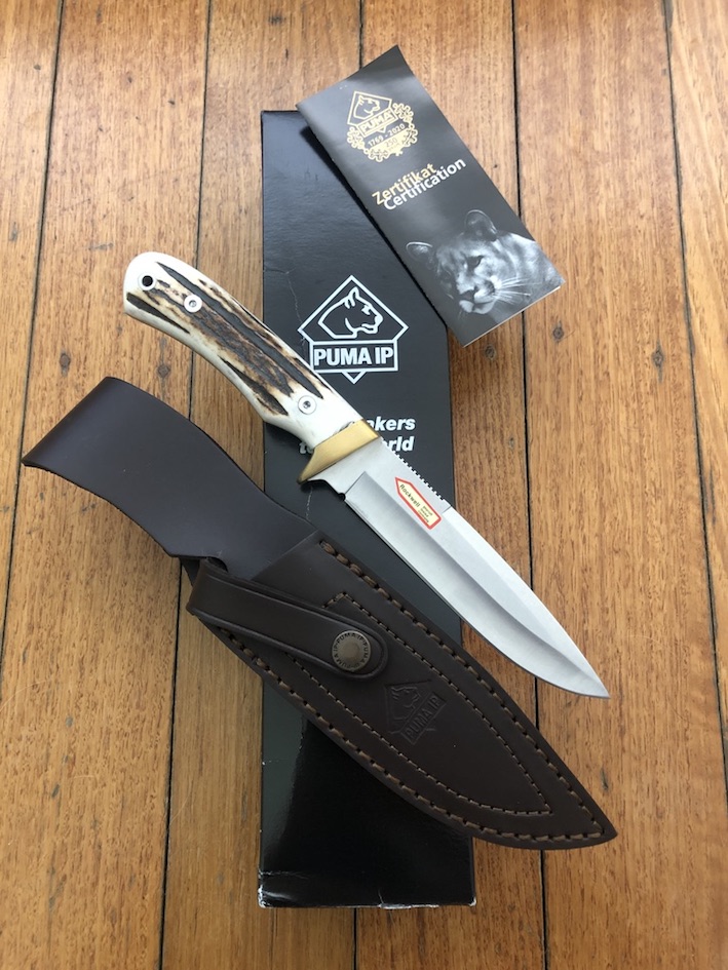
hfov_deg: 49.8
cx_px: 364
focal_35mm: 28
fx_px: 785
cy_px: 485
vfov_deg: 63.4
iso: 50
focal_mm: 3.99
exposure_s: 1/15
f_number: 1.8
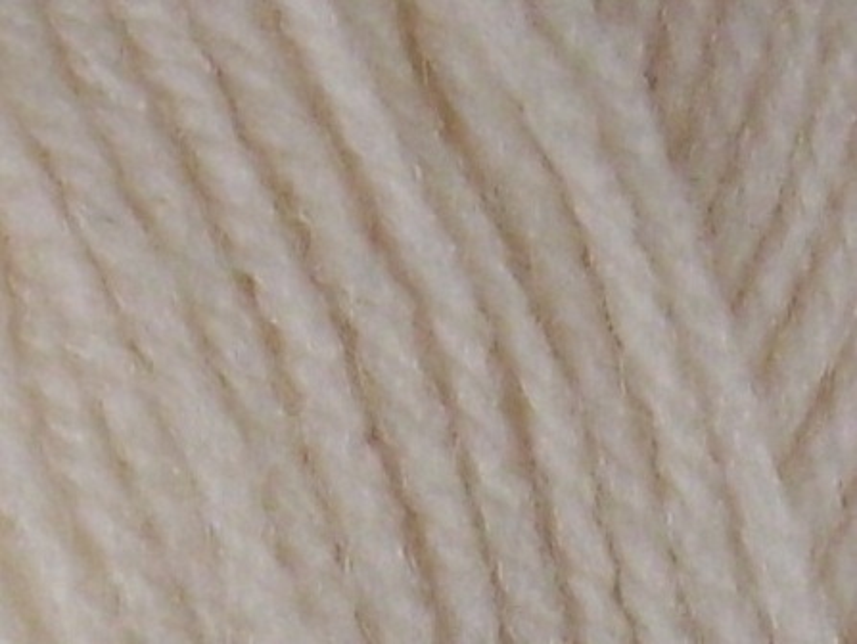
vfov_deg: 41.8
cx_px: 428
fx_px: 842
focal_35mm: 34
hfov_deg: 53.9
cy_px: 322
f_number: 2.9
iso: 80
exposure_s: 1/160
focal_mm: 5.7
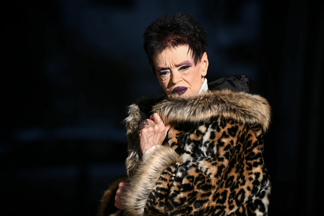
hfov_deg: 10.3
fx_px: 1800
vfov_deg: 6.9
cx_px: 162
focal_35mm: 200
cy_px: 108
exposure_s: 1/400
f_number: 4
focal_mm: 200
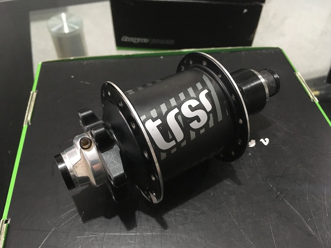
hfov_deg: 61.7
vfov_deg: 48.2
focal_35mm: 29
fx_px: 277
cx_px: 166
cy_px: 124
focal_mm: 4.15
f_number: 2.2
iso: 250
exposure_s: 1/17
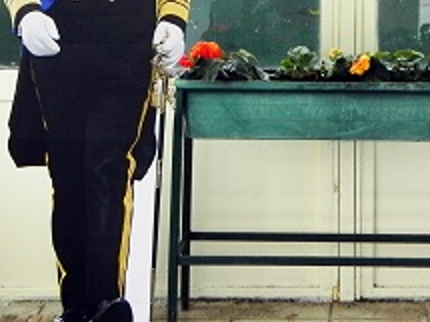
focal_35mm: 84
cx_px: 334
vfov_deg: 16.9
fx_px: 1043
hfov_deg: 23.0
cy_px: -43
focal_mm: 5.9
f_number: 4
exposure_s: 1/113
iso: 160
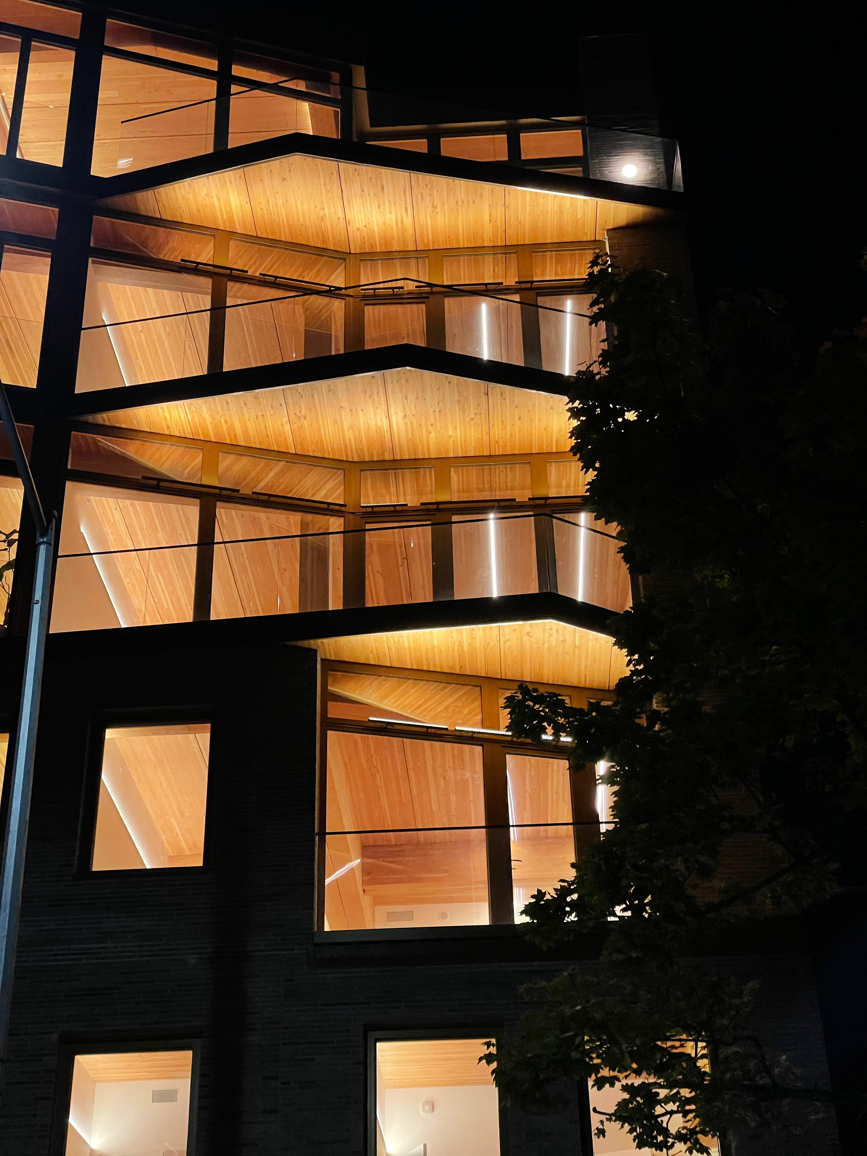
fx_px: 1737
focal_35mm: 52
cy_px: 578
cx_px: 434
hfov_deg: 28.0
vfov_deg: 36.8
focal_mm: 6
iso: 250
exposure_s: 1/60
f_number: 2
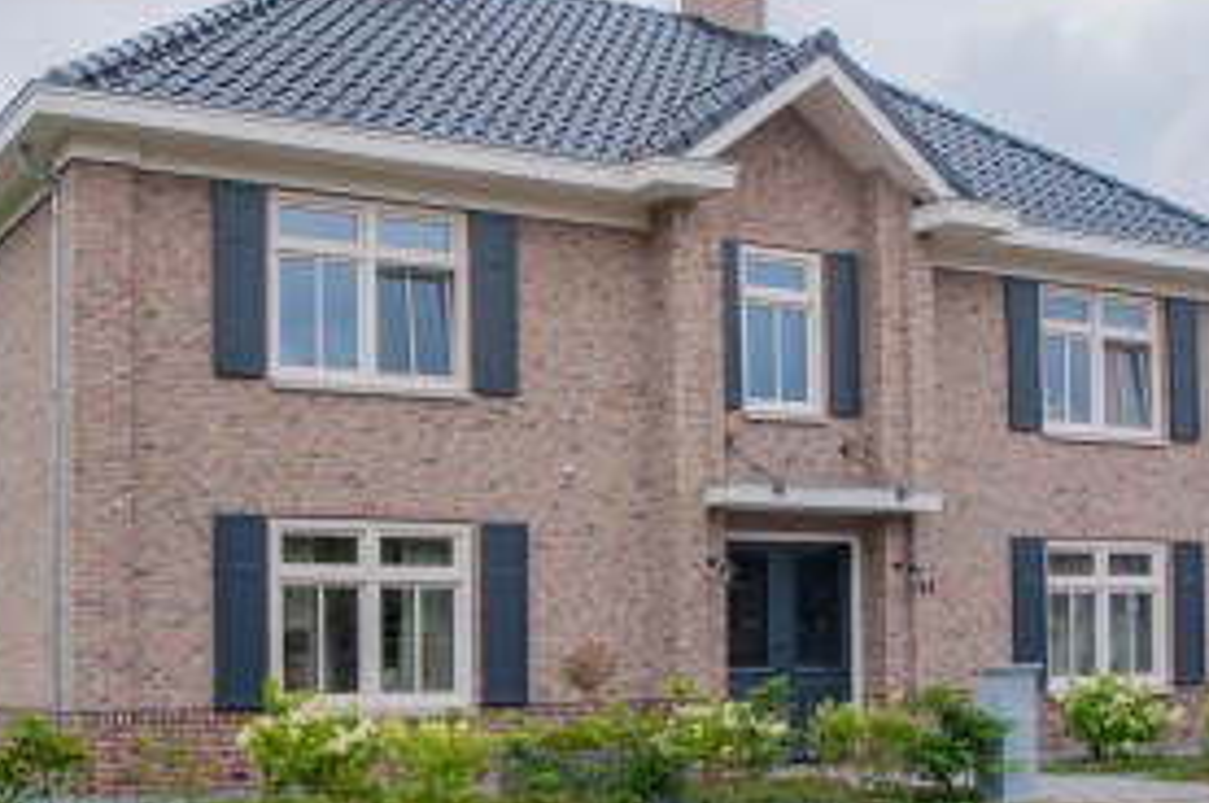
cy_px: 340
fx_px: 1744
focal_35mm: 52
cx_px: 594
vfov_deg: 25.9
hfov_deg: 38.2
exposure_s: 1/320
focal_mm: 24
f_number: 9
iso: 200
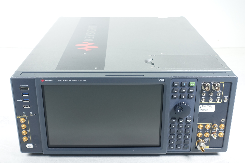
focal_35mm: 49
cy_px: 82
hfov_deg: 40.3
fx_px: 333
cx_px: 122
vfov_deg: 27.5
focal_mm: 17.9
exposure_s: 1/80
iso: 125
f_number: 3.5
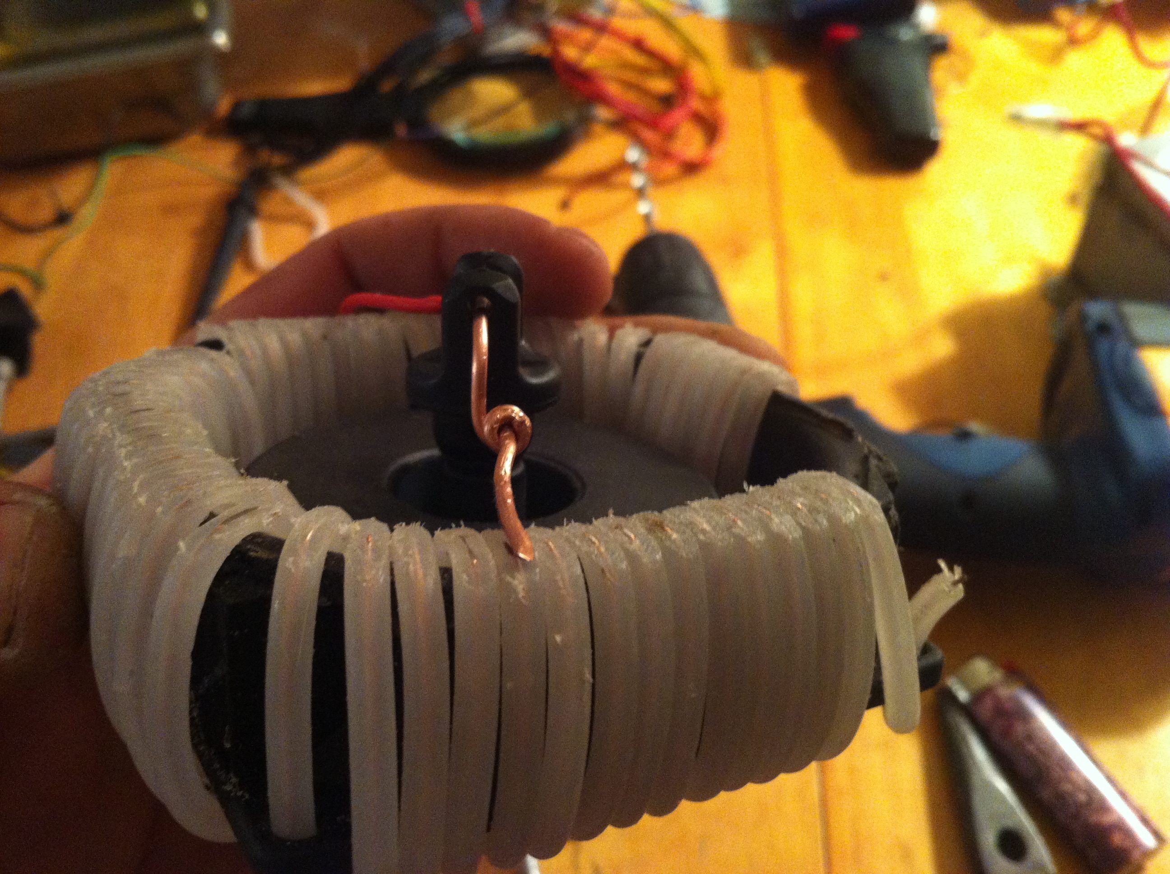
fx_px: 1181
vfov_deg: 40.6
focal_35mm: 35
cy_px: 437
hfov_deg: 52.7
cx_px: 585
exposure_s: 1/15
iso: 400
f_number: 2.8
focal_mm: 3.85
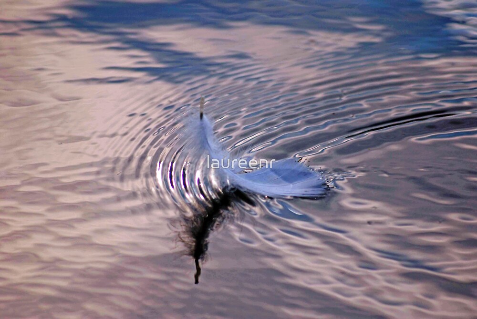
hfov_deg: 4.6
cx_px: 238
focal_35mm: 450
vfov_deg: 3.1
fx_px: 5968
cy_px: 160
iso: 200
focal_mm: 300
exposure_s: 1/400
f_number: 5.6
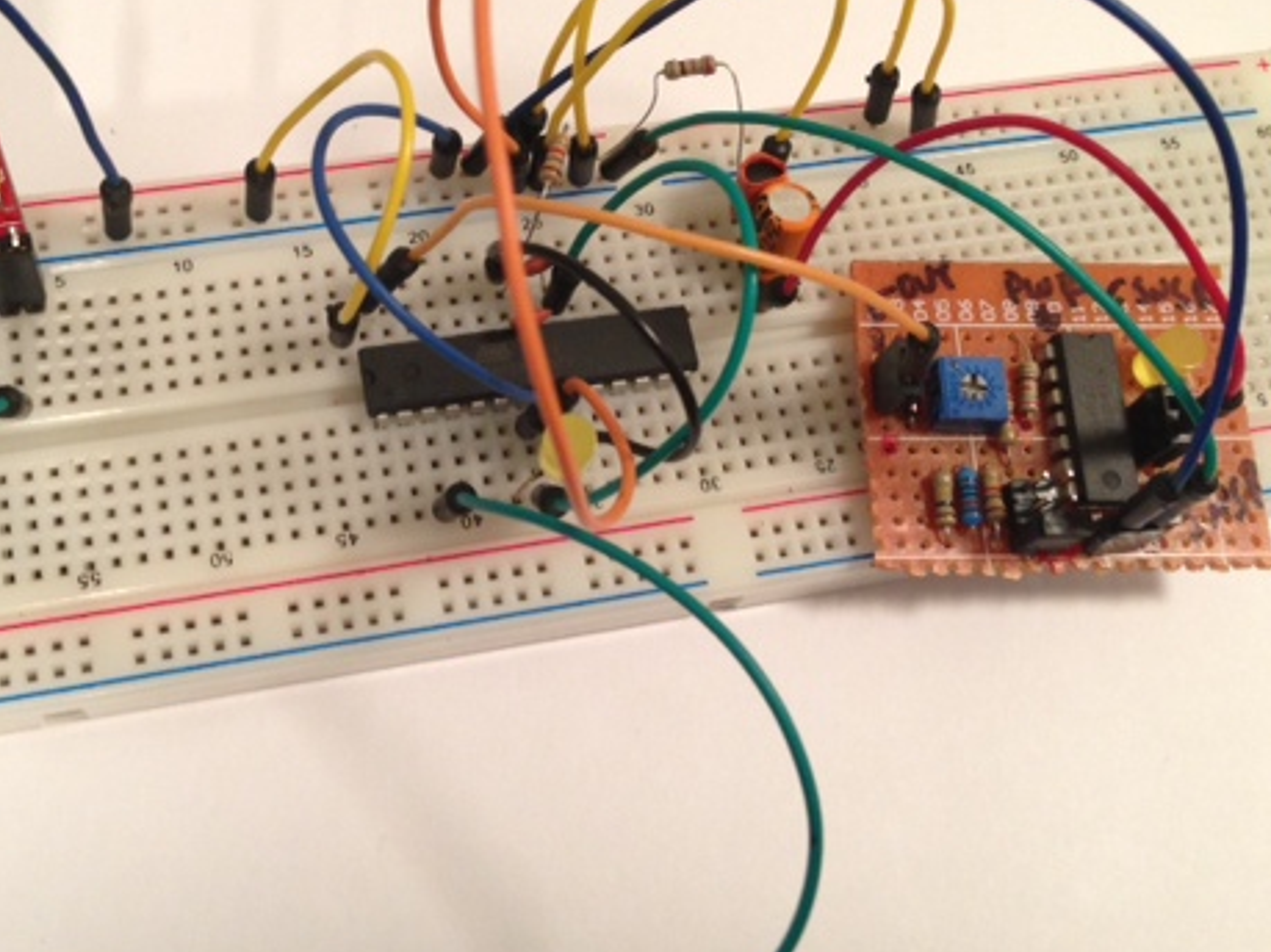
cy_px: 363
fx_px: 1689
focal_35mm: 46
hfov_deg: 41.1
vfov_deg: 31.4
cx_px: 521
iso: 160
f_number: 2.4
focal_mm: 4.13
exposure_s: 1/20
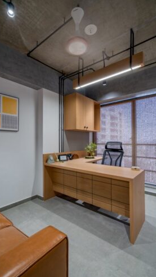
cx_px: 76
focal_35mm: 17
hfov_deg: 63.9
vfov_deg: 95.9
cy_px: 138
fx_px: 125
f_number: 9
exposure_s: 1/2
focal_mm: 16
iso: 100
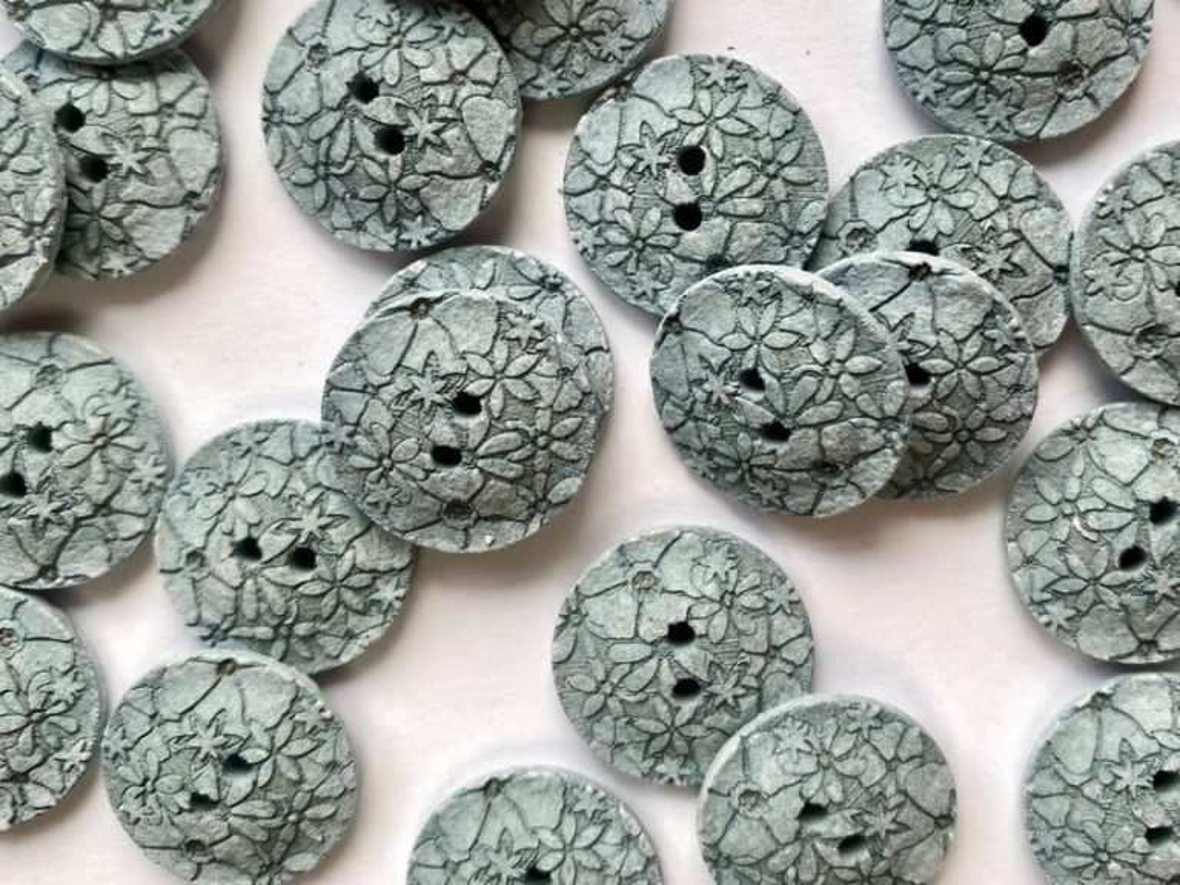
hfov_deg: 67.3
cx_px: 590
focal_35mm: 26
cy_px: 442
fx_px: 886
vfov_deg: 53.1
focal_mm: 4.25
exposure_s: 1/156
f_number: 1.8
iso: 32
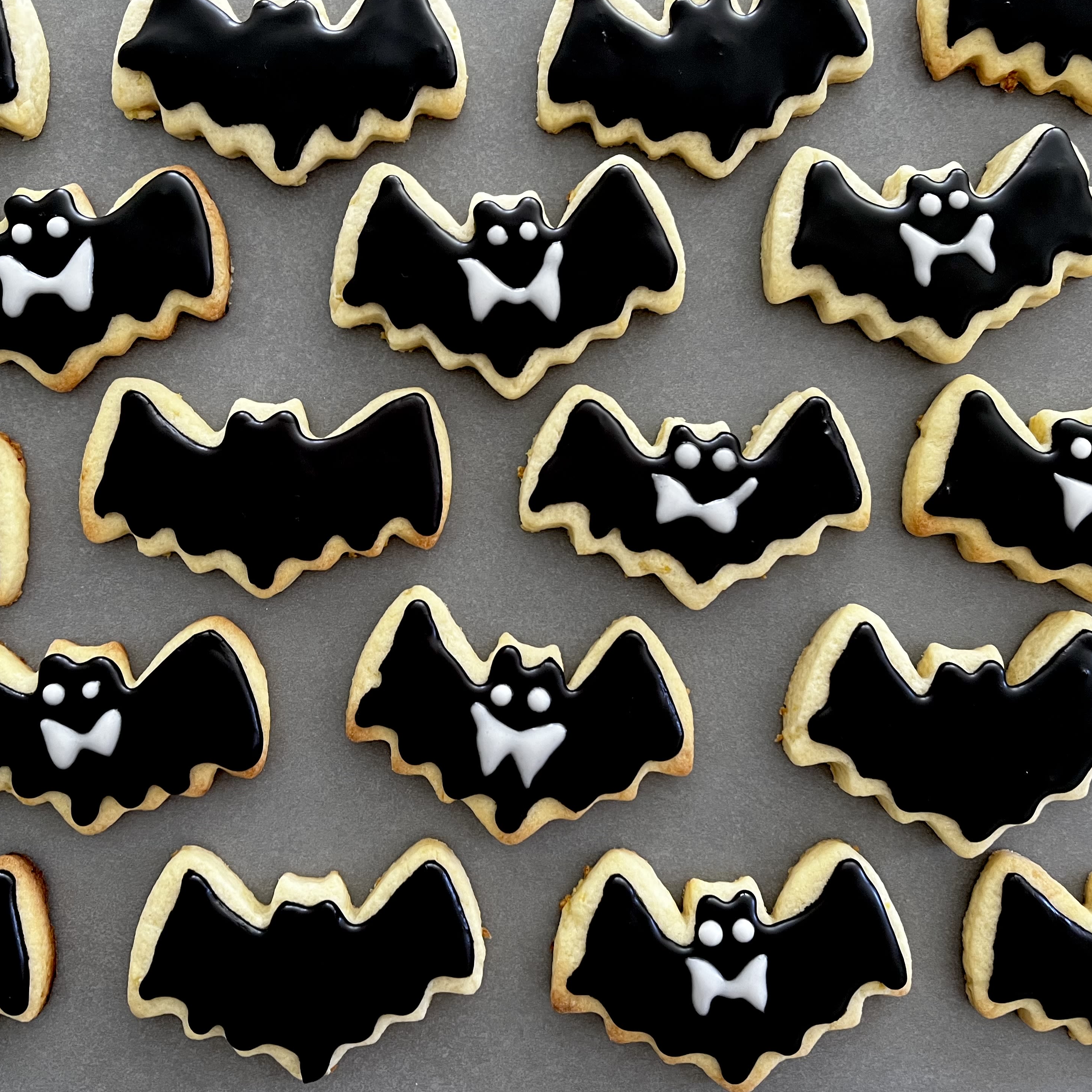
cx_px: 511
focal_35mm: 32
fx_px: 1142
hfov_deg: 51.1
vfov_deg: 51.1
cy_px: 531
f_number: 1.6
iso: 200
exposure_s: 1/60
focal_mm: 5.1
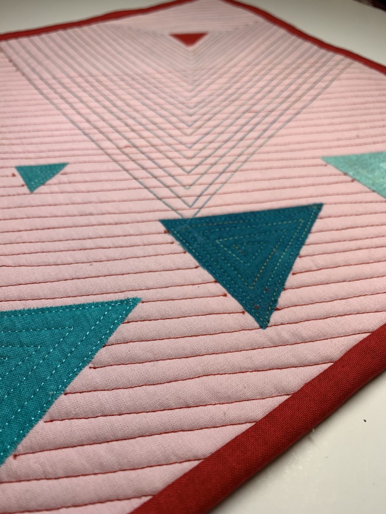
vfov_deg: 67.3
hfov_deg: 53.1
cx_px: 193
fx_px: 387
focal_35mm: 26
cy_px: 257
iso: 25
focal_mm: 4.25
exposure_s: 1/288
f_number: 1.8
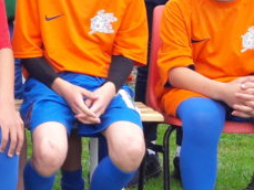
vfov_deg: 11.8
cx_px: -57
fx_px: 918
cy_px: 22
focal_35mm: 125
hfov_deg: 15.2
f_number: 1.9
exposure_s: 1/251
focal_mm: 3.7
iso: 40
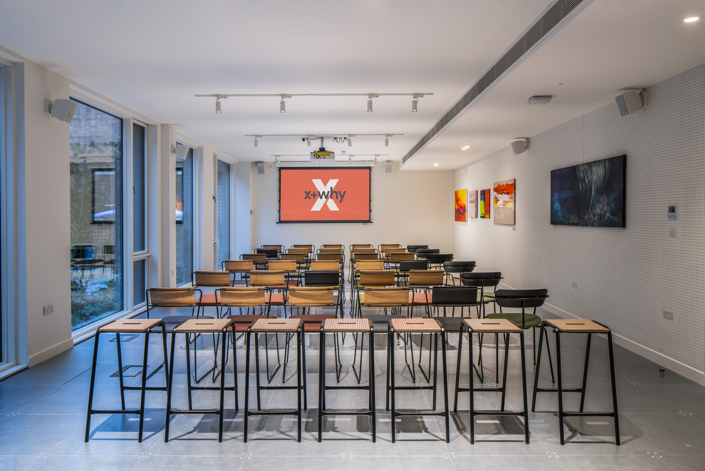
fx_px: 470
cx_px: 352
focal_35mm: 24
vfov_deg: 53.2
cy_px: 236
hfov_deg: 73.7
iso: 100
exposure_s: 1/1.25
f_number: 9
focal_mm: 24
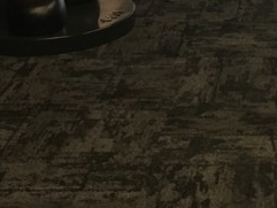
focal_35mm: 123
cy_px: -213
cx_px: 300
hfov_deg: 15.6
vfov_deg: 10.9
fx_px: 985
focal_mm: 4.15
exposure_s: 1/30
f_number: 2.2
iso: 100
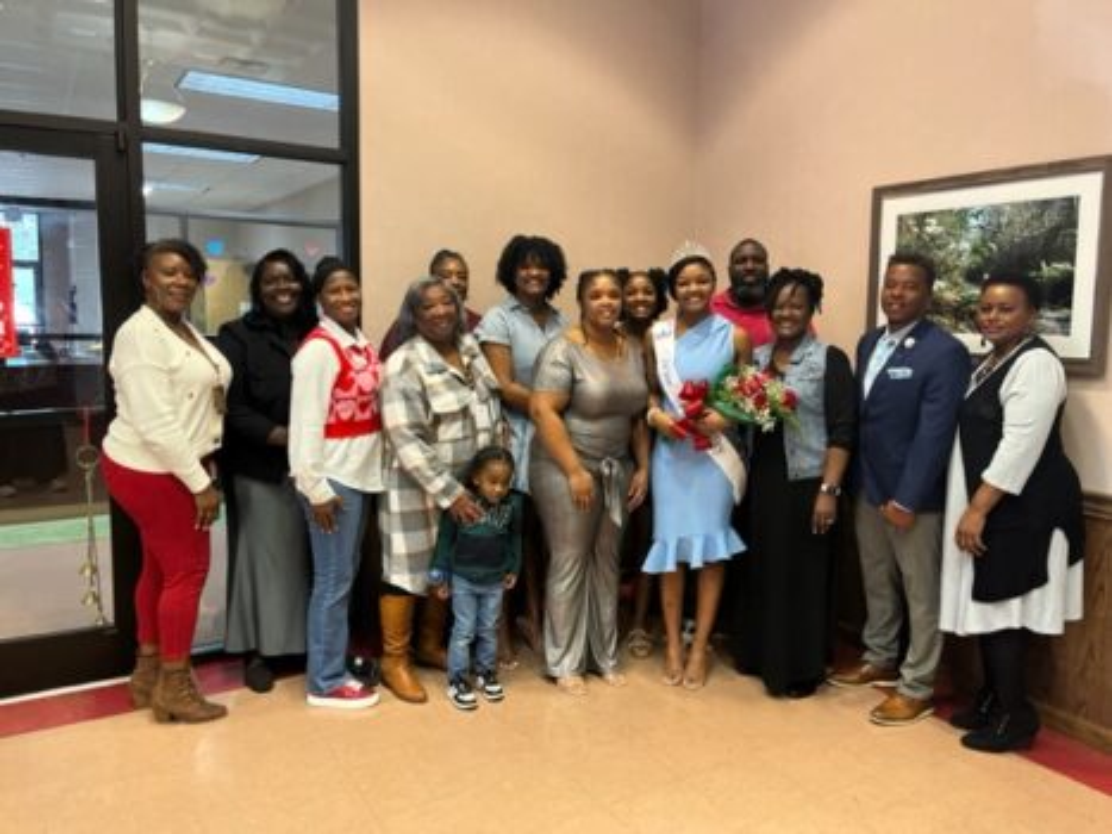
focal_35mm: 26
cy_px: 417
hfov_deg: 67.3
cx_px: 556
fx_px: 835
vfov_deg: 53.0
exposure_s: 1/60
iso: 250
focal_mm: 5.1
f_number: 1.6
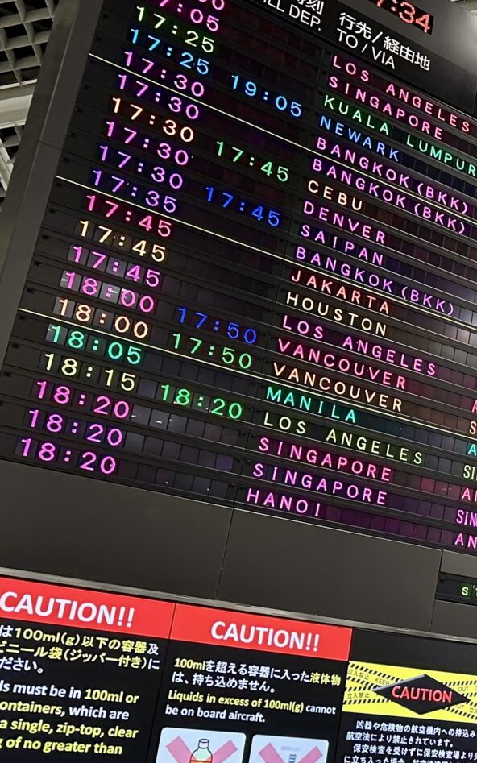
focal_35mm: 55
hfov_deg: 20.0
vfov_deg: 36.9
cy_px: 404
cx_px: 735
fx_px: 1144
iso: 160
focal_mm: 6.86
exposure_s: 1/50
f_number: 1.78
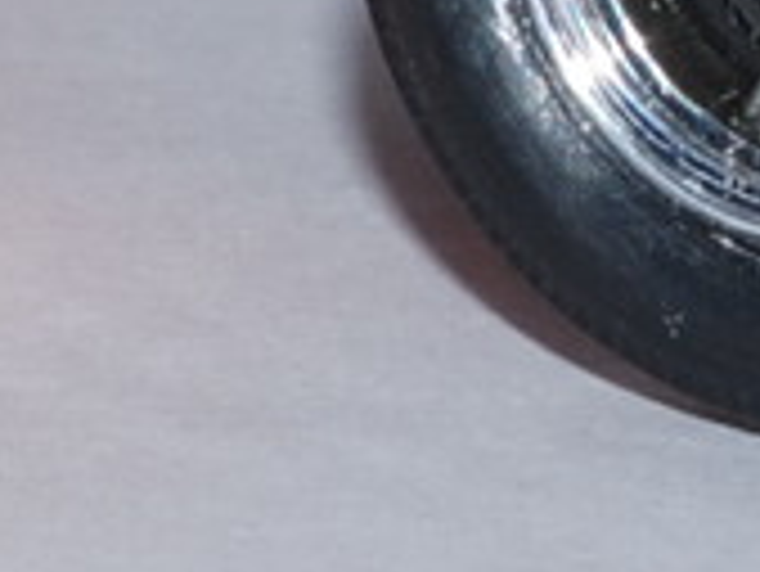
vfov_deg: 1.8
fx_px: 17884
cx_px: -760
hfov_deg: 2.4
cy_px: -939
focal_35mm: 814
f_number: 16
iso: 100
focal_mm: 68
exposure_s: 1/60
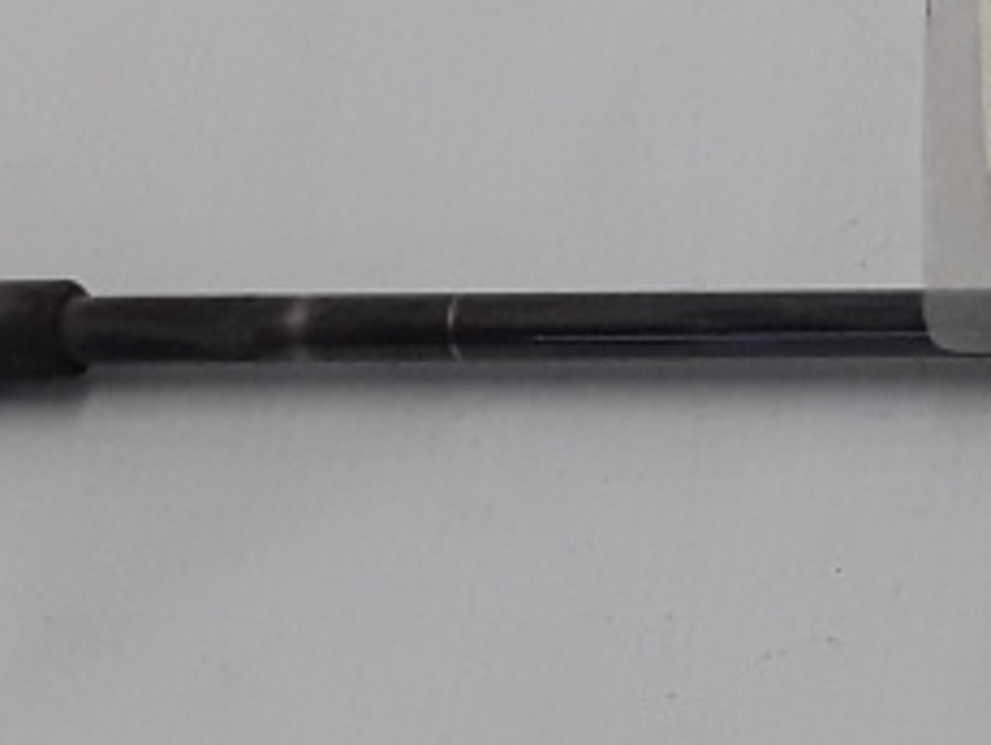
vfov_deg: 12.4
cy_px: 409
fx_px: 3439
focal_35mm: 120
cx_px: 1948
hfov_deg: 14.0
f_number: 1.9
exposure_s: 1/100
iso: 80
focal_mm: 2.91
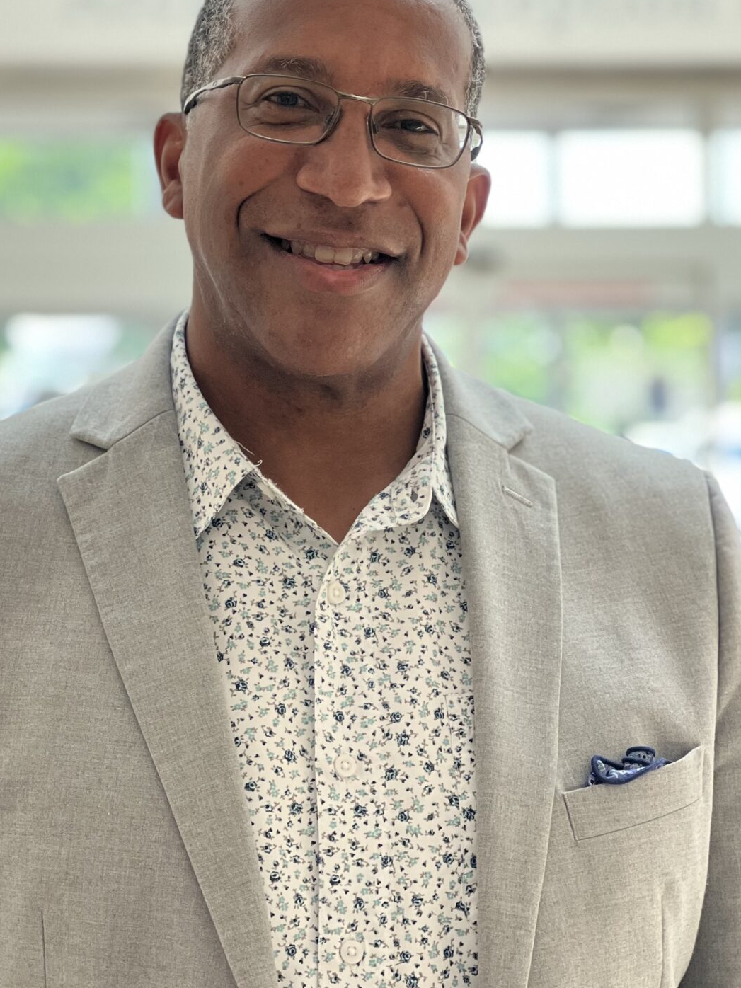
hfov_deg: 13.1
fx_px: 3225
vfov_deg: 17.4
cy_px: 432
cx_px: 258
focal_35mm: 113
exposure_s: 1/121
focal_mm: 9
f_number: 2.8
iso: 125
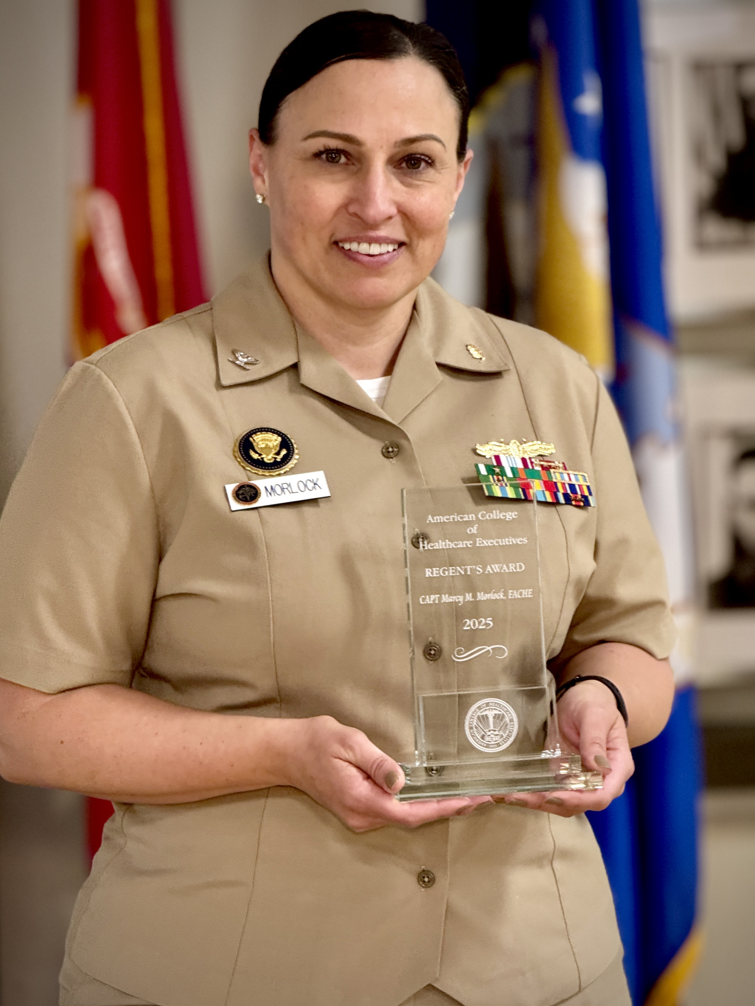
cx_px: 375
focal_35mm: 121
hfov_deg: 12.2
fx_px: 3519
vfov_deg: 16.3
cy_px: 504
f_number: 2.8
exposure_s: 1/60
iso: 400
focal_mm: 15.66
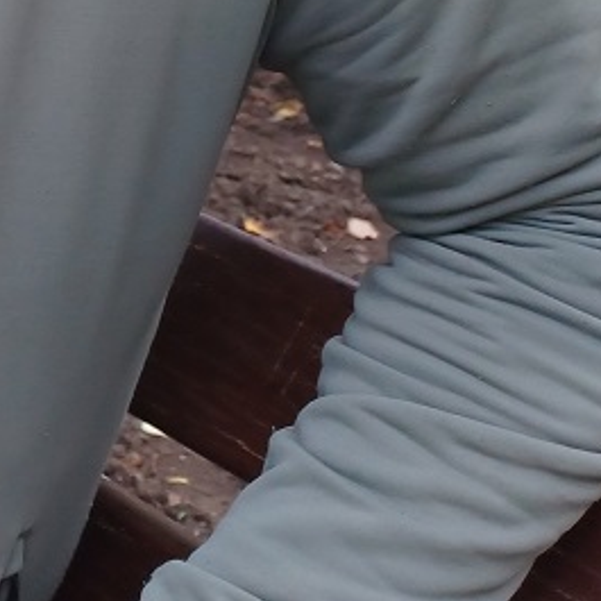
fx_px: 1964
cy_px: -191
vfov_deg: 16.4
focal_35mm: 100
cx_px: -565
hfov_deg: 14.6
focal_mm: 4.6
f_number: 1.8
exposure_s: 1/50
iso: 50
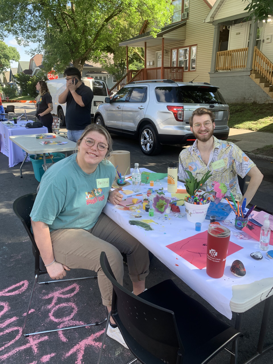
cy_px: 182
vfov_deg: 67.3
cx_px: 136
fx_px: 273
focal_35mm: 26
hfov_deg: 53.1
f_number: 1.8
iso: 25
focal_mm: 4.25
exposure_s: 1/296
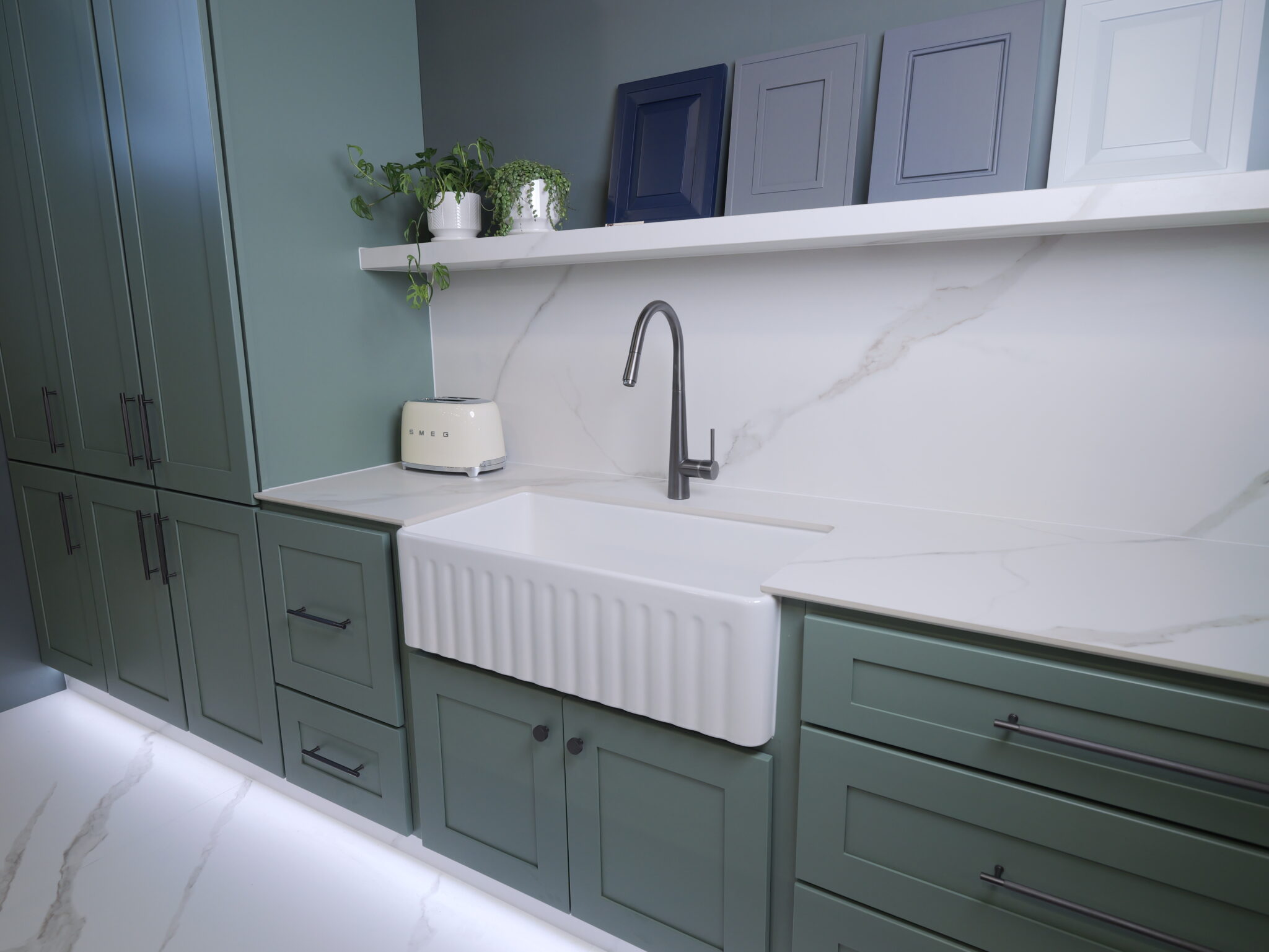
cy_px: 476
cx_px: 634
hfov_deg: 76.4
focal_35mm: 22
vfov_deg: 61.1
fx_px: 807
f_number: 3.5
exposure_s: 1/125
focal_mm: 11
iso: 400
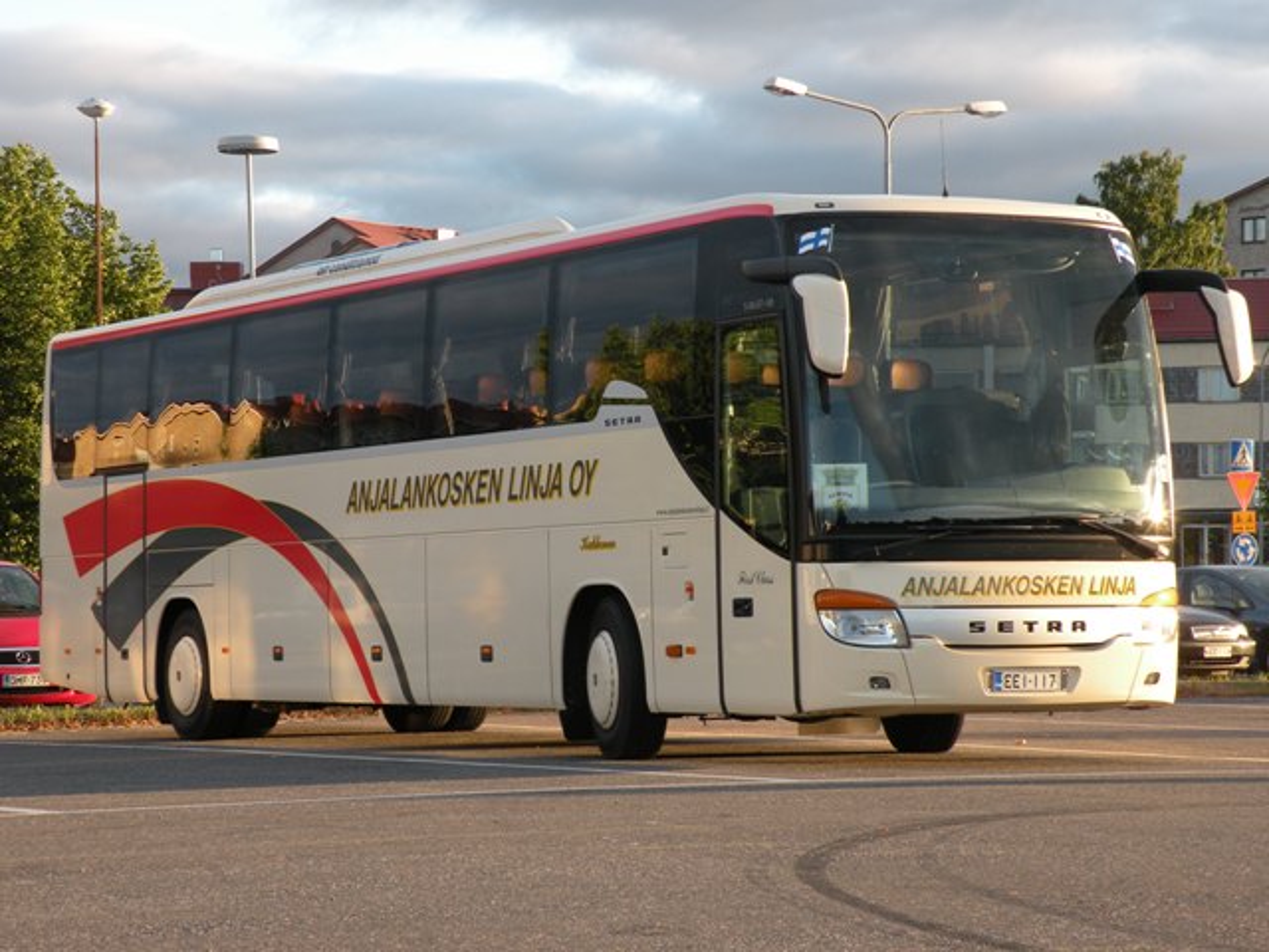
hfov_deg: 19.4
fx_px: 3703
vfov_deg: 14.6
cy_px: 476
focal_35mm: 101
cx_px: 634
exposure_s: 1/110
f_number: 4
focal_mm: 17.9
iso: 64
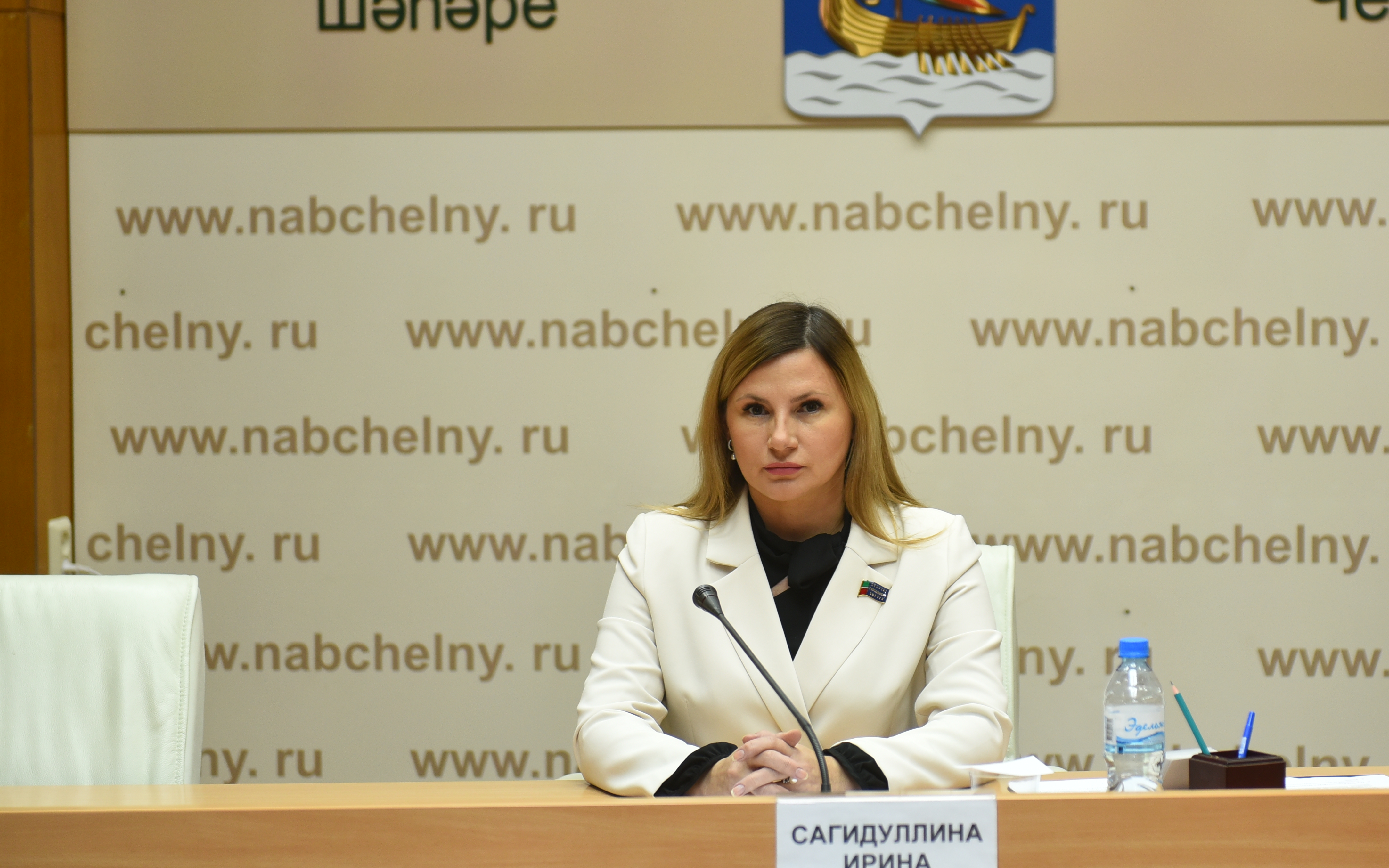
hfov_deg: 20.9
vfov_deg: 13.2
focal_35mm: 99
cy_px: 387
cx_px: 922
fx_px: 3748
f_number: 2.8
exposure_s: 1/125
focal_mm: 70
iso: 640
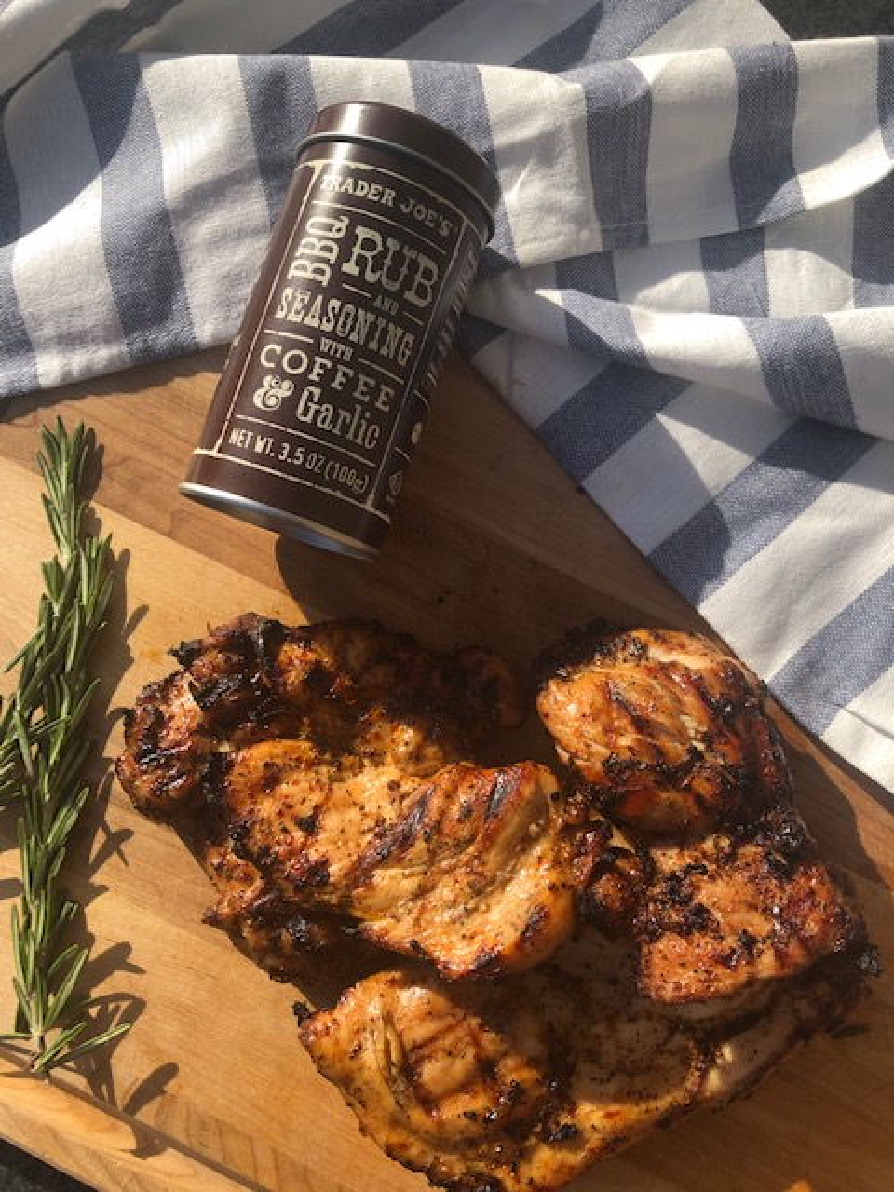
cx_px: 447
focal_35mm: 28
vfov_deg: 63.4
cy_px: 596
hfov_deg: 49.7
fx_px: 964
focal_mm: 3.99
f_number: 1.8
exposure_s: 1/1297
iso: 20
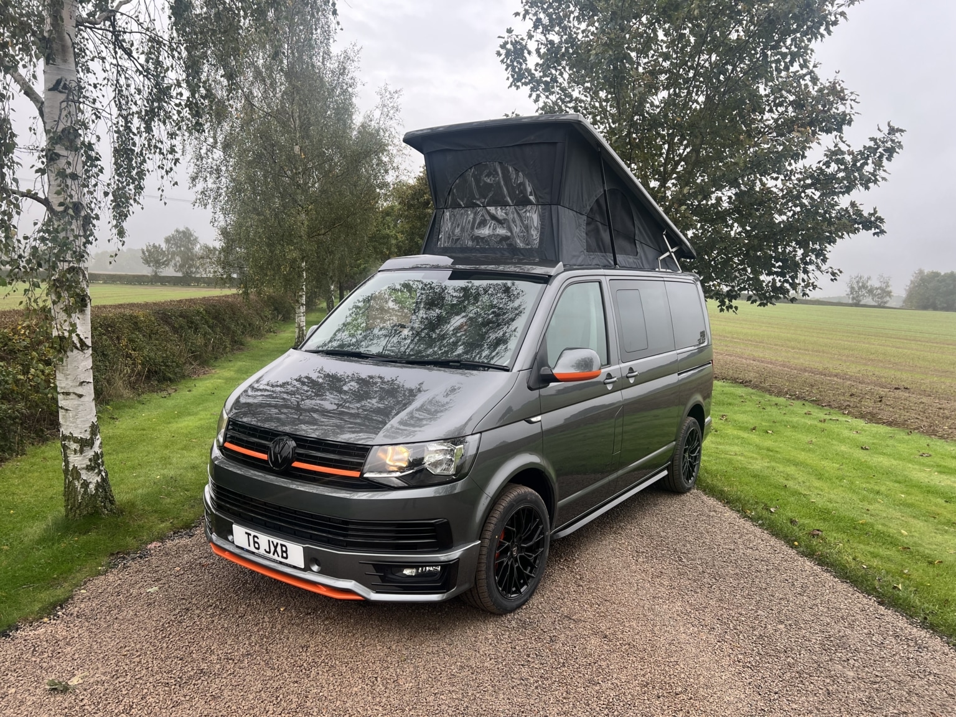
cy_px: 358
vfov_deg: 53.1
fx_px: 718
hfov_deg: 67.3
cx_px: 478
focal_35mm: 26
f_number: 1.5
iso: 50
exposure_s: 1/418
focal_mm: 5.7
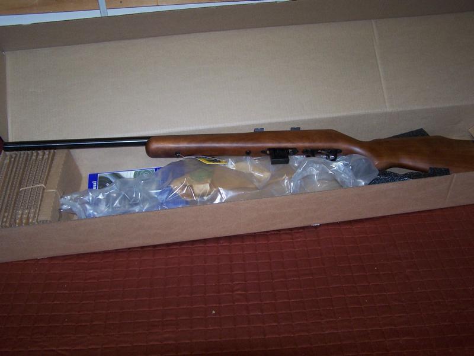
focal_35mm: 38
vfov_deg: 37.7
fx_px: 520
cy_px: 178
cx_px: 237
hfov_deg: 49.0
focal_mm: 6.3
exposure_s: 1/60
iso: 140
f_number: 2.8
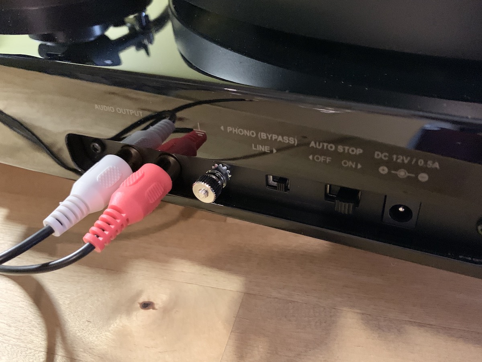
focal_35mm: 26
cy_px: 181
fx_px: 362
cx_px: 241
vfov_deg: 53.1
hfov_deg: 67.3
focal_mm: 4.25
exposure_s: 1/28
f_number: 1.8
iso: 800
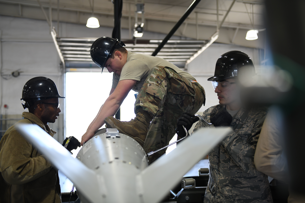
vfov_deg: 30.5
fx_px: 373
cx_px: 152
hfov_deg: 44.5
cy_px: 102
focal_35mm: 44
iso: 640
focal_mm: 44
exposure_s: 1/320
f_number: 2.8
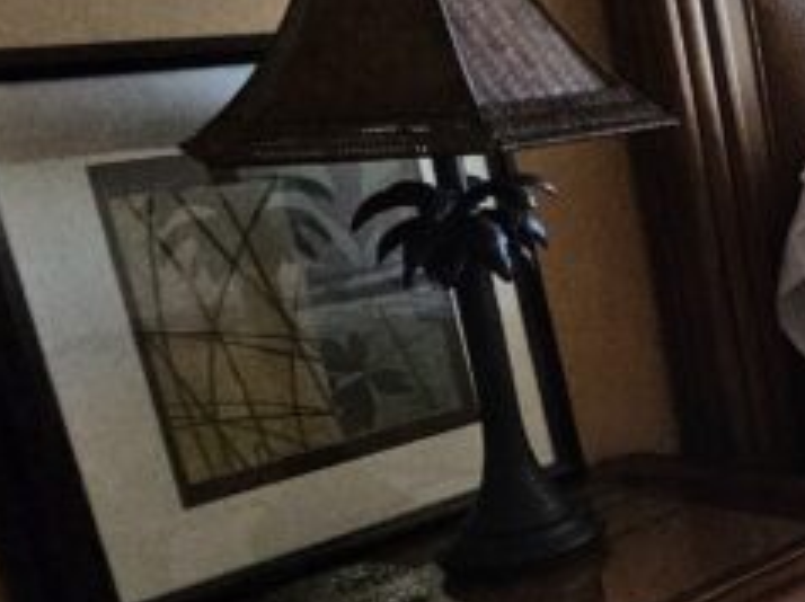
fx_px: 1301
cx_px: 1657
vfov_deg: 26.0
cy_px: 264
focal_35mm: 56
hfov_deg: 18.6
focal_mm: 2.2
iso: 160
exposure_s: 1/196
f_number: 2.2
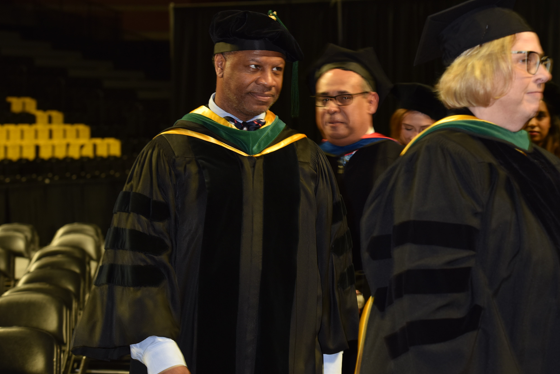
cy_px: 142
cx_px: 373
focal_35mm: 137
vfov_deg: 10.0
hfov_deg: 14.9
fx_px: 2132
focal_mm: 92
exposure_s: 1/50
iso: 400
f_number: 5.6
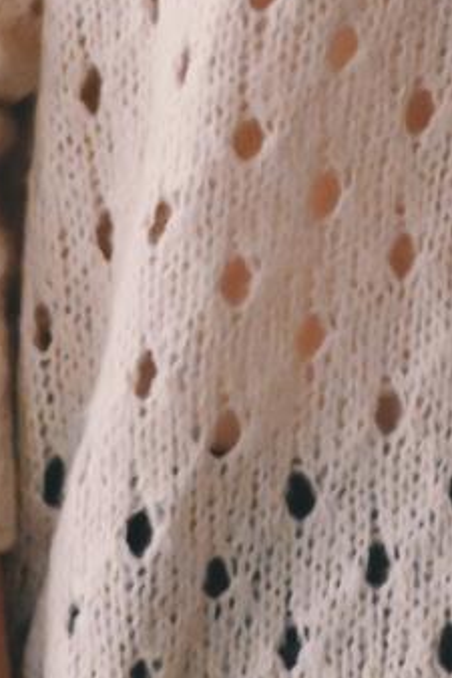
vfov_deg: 6.8
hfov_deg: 4.6
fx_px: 5587
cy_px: -491
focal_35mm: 297
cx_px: 606
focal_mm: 50
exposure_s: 1/2000
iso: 5600
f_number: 1.8
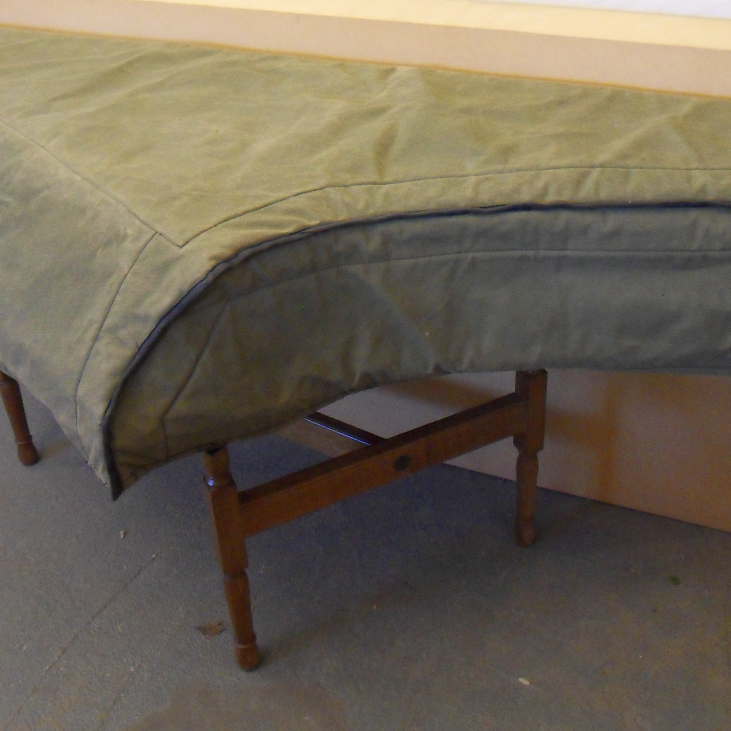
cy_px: 230
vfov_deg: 42.1
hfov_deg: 42.8
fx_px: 932
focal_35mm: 39
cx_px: 409
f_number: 3.3
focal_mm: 4.2
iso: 400
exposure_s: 1/20
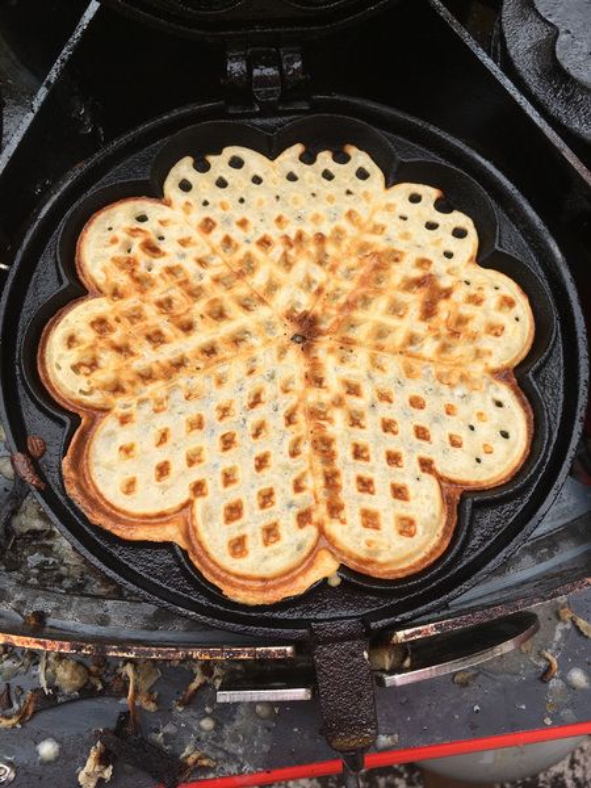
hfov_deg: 48.2
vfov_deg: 61.7
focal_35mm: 29
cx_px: 296
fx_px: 660
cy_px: 394
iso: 25
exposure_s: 1/354
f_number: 2.2
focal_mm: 4.15
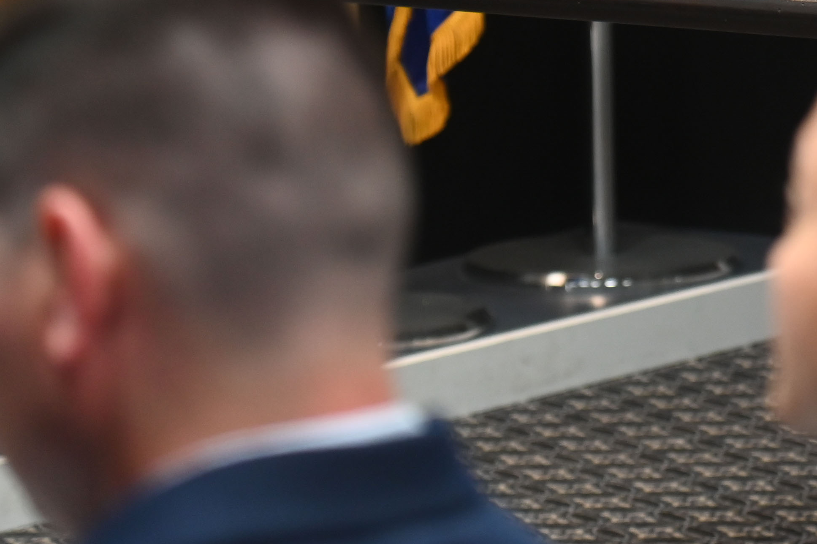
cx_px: 1053
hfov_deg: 5.5
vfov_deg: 3.6
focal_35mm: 375
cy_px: -288
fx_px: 8506
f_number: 4
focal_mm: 120
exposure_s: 1/20
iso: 1250
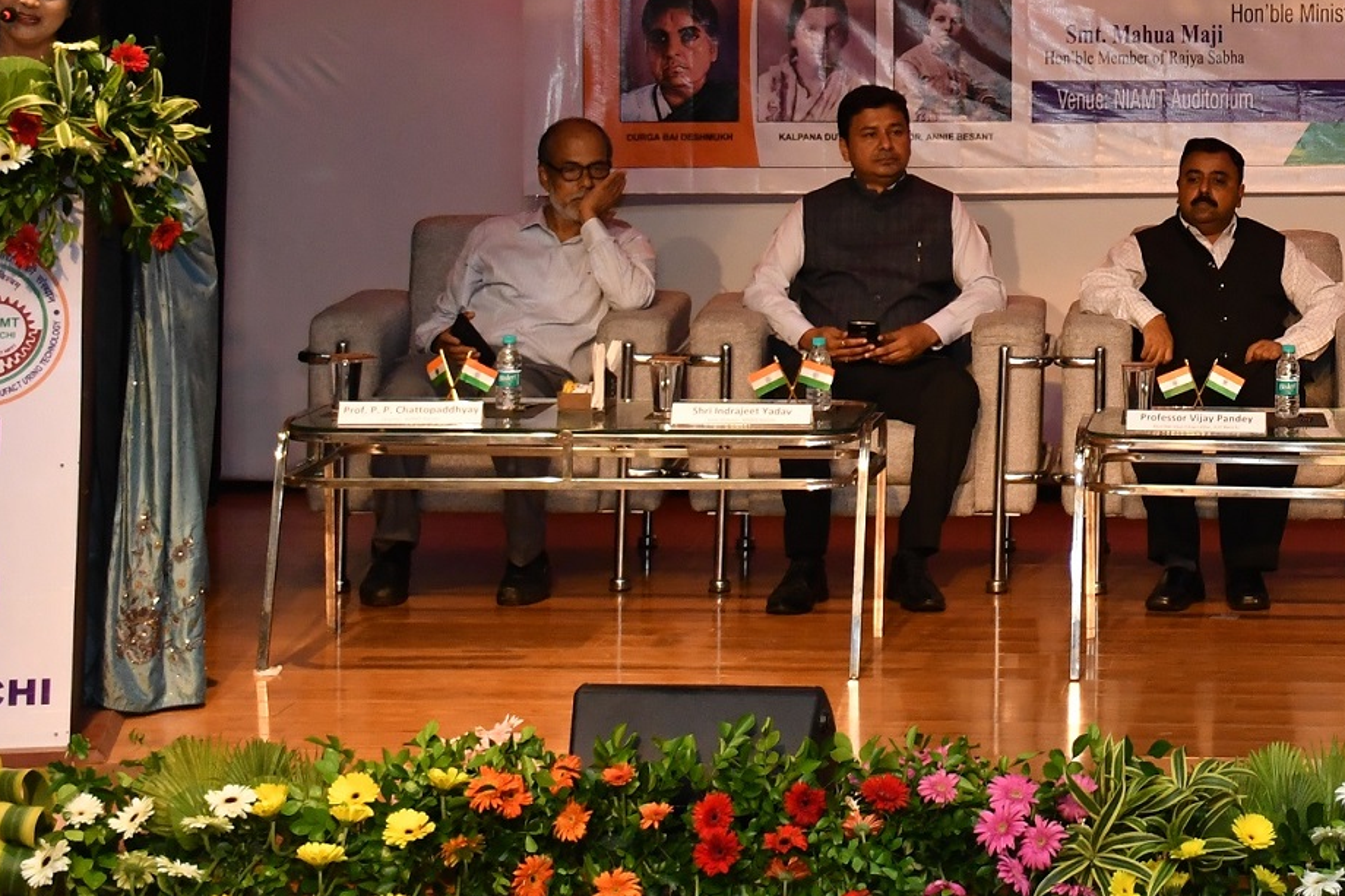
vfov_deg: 12.4
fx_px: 4071
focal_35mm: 109
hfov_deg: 18.2
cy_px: -7
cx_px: 1382
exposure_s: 1/125
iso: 1600
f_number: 4.5
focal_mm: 30
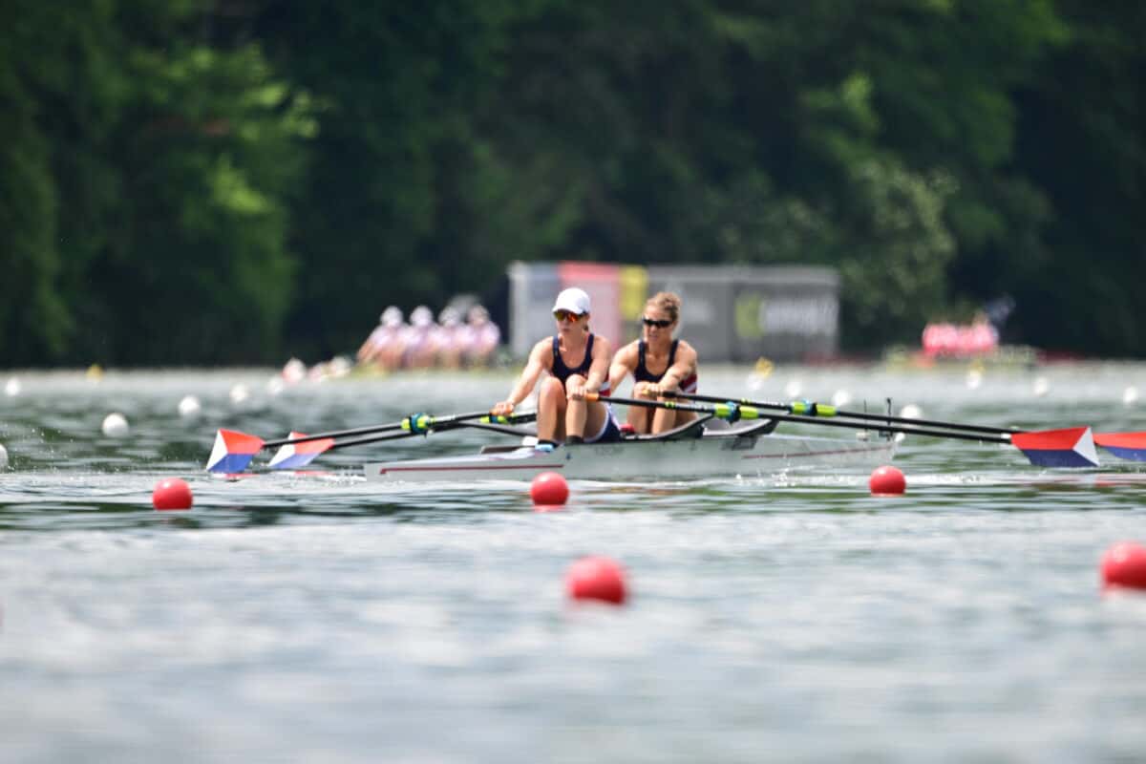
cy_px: 382
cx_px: 573
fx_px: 25465
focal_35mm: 800
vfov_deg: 1.7
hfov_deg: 2.6
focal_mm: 800
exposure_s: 1/1600
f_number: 6.3
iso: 720
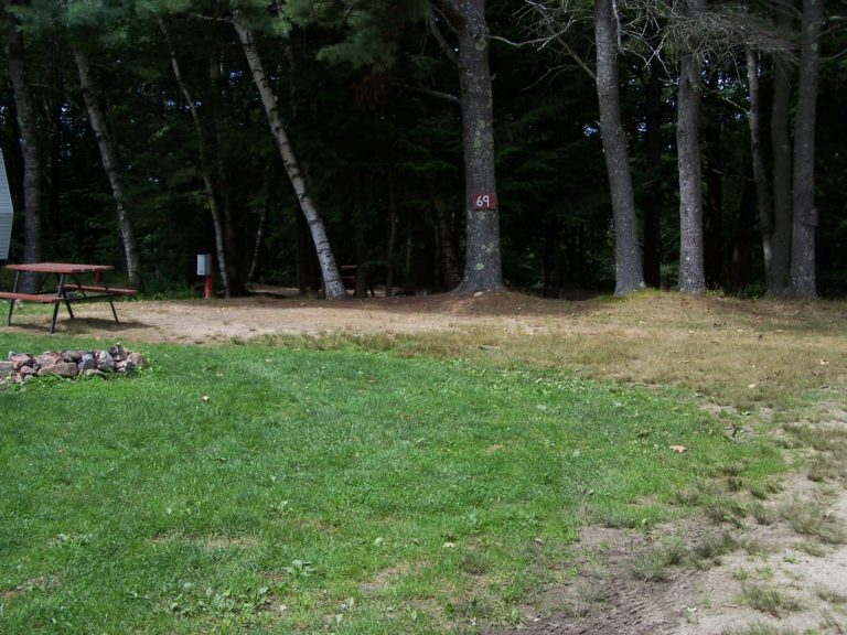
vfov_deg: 28.6
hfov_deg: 37.5
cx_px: 424
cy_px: 318
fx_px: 1248
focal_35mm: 51
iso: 80
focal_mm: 8.5
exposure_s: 1/500
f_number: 3
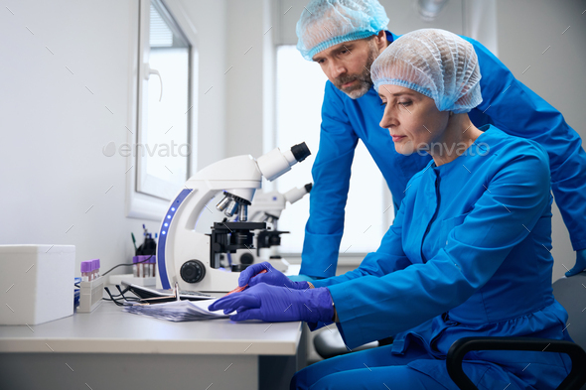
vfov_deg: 37.1
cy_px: 195
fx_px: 581
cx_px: 293
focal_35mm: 36
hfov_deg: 53.5
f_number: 2.8
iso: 800
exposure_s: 1/250
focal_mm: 35.7
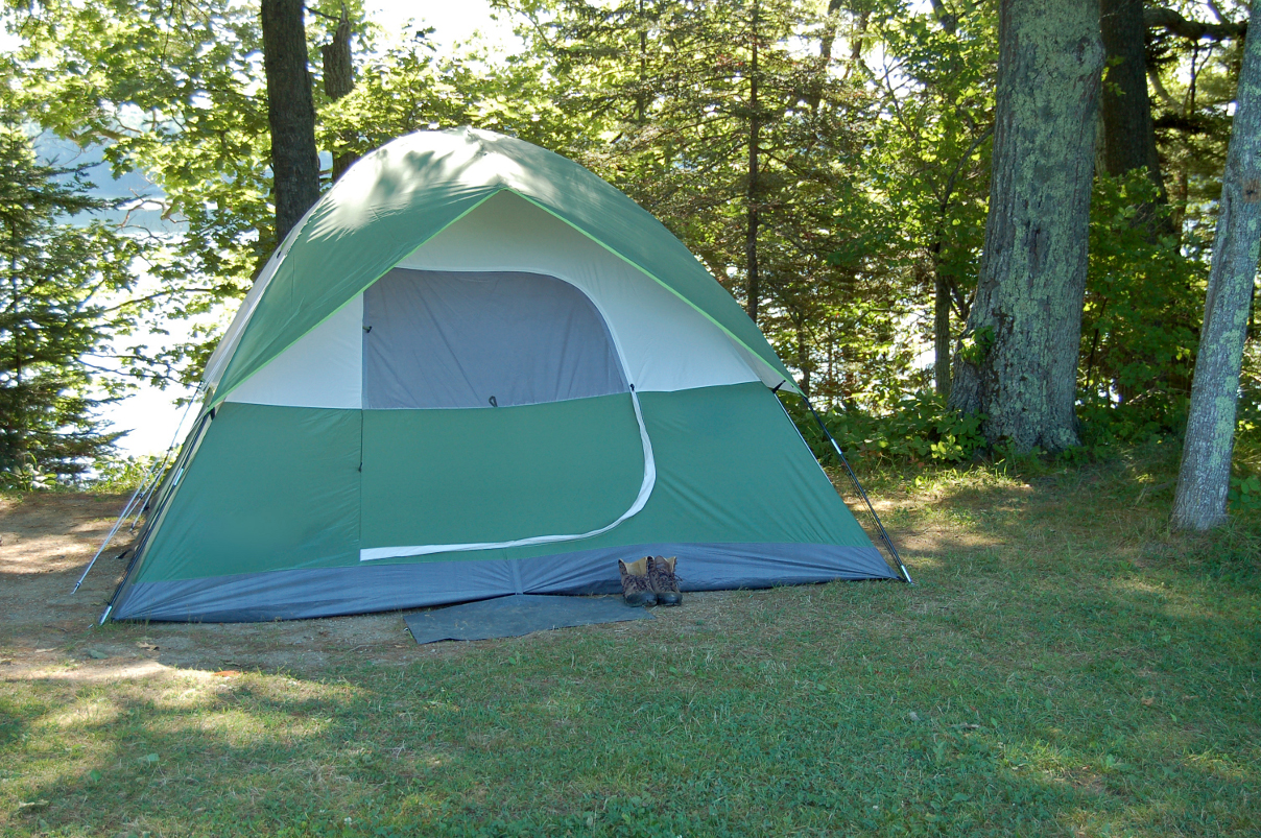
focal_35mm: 57
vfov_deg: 23.7
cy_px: 419
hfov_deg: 35.1
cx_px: 630
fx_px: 1995
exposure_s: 1/125
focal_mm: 38
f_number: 5.6
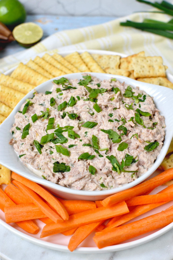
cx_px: 86
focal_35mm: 52
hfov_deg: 25.8
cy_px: 130
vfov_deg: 37.9
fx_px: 378
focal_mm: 35
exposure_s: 1/50
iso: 640
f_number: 4.5
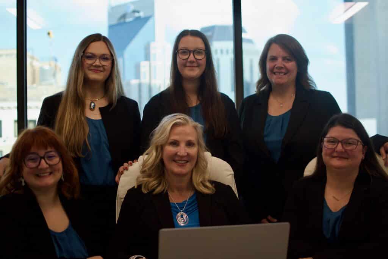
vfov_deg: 25.8
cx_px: 194
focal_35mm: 52
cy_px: 130
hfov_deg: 37.8
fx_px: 566
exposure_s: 1/640
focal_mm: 35
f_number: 1.8
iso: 280
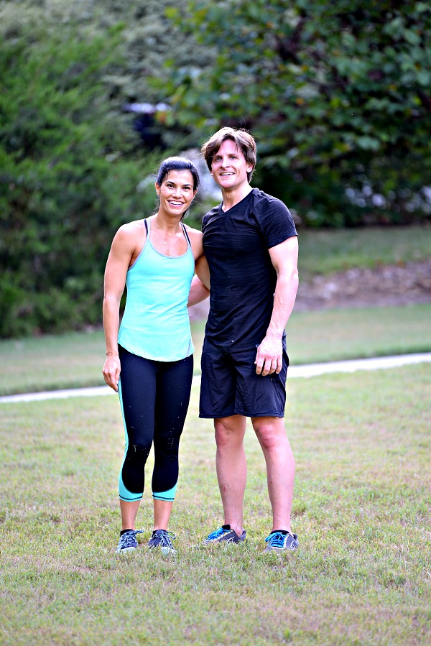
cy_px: 323
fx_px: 3589
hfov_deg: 6.9
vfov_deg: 10.3
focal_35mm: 200
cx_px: 216
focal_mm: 200
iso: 320
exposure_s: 1/125
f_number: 2.8
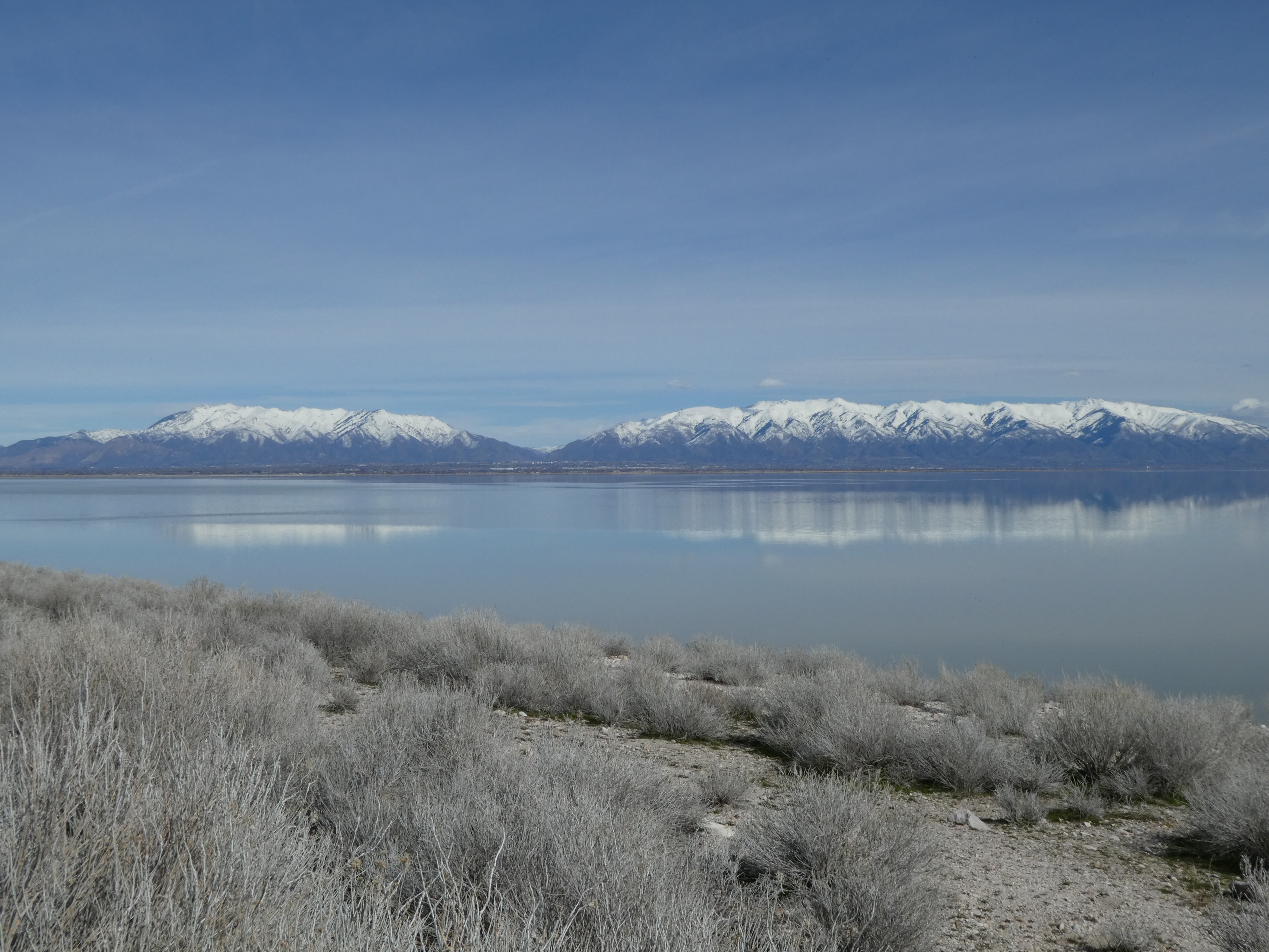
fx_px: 1356
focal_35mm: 37
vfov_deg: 38.7
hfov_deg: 50.1
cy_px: 476
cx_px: 634
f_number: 5.6
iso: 80
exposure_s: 1/1000
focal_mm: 6.7
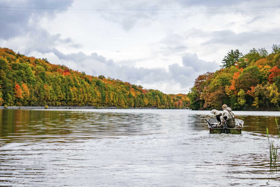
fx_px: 607
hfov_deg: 26.0
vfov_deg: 17.5
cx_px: 140
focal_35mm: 78
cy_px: 94
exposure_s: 1/1600
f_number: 6.3
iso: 400
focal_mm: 52
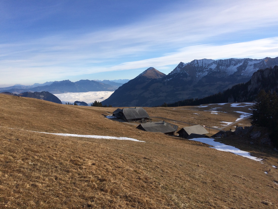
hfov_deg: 61.7
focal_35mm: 29
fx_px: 233
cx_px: 139
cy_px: 104
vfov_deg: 48.2
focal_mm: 4.15
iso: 32
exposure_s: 1/1642
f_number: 2.2
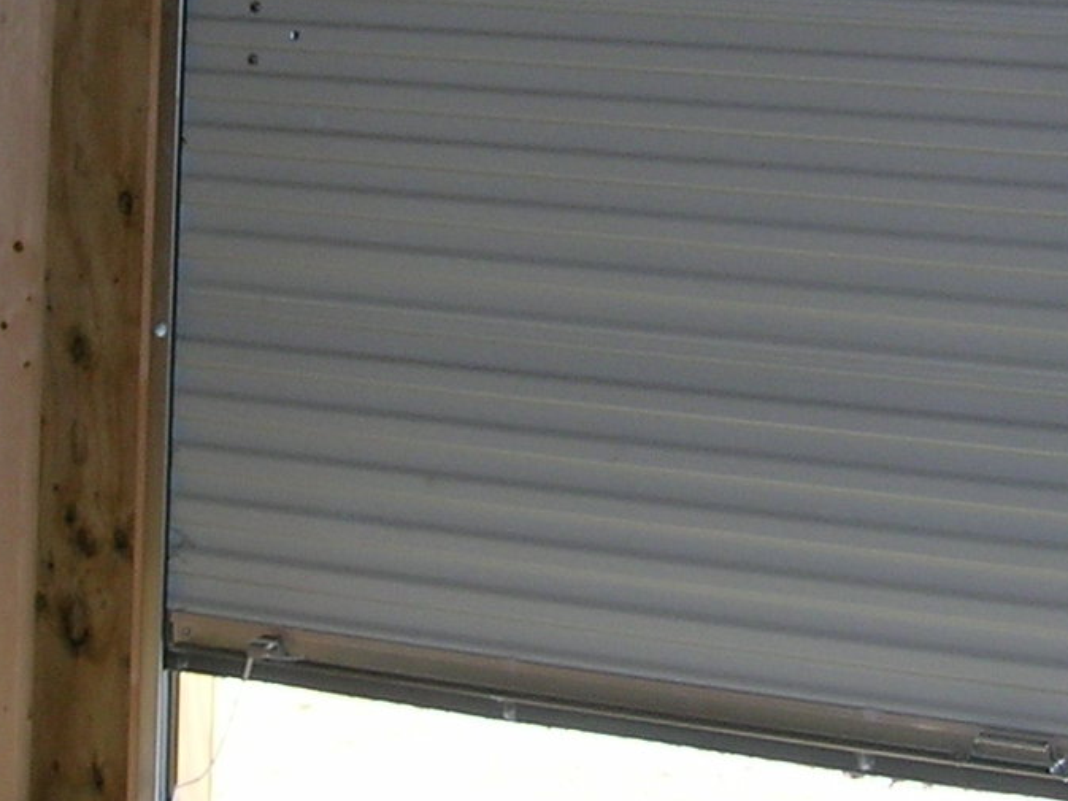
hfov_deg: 18.9
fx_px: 3209
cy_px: 147
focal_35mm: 104
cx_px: 562
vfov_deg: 14.1
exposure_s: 1/55.2
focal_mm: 5.8
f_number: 3.1
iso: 50
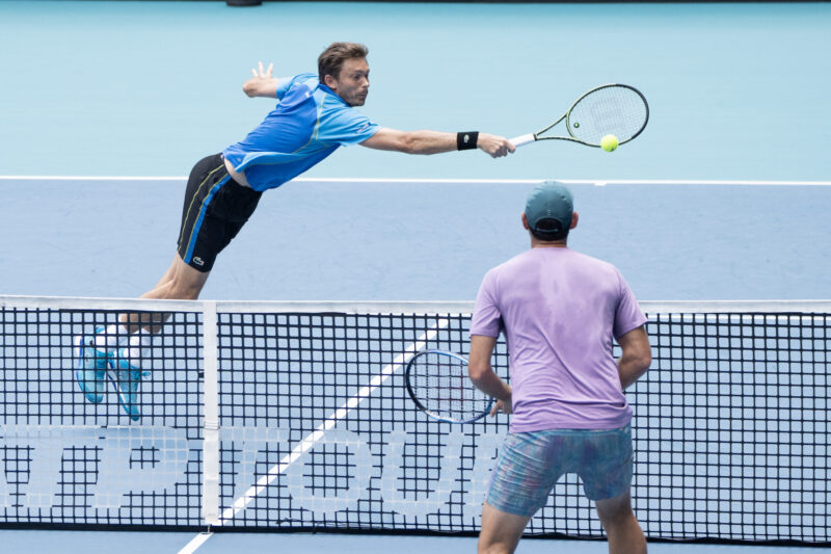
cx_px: 416
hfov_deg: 11.4
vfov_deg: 7.6
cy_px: 277
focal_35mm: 181
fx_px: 4177
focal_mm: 181
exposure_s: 1/1600
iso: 1250
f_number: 5.6
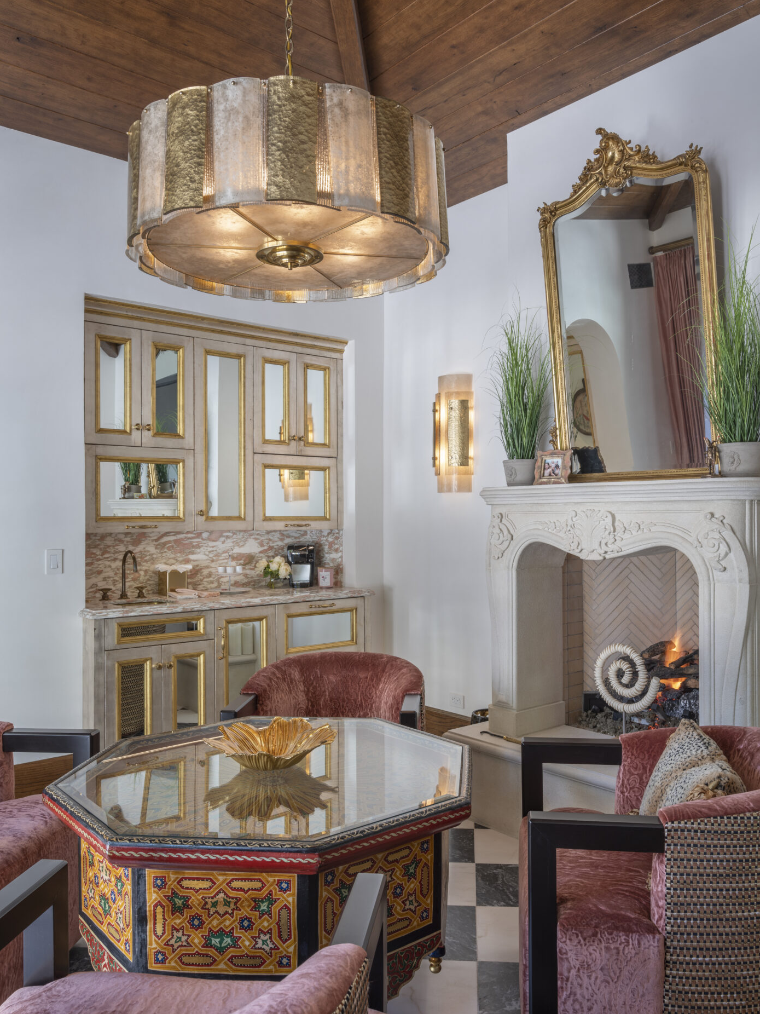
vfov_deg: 65.3
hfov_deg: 51.3
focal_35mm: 27
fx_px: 790
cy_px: 516
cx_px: 410
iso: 100
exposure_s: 2
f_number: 14
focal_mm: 32
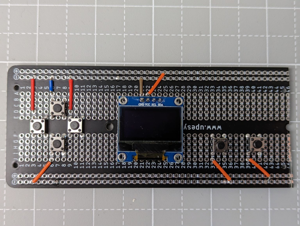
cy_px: 113
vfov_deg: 30.3
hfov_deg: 39.6
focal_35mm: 48
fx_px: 417
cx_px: 150
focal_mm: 6.81
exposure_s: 1/99.9
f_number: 1.85
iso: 176
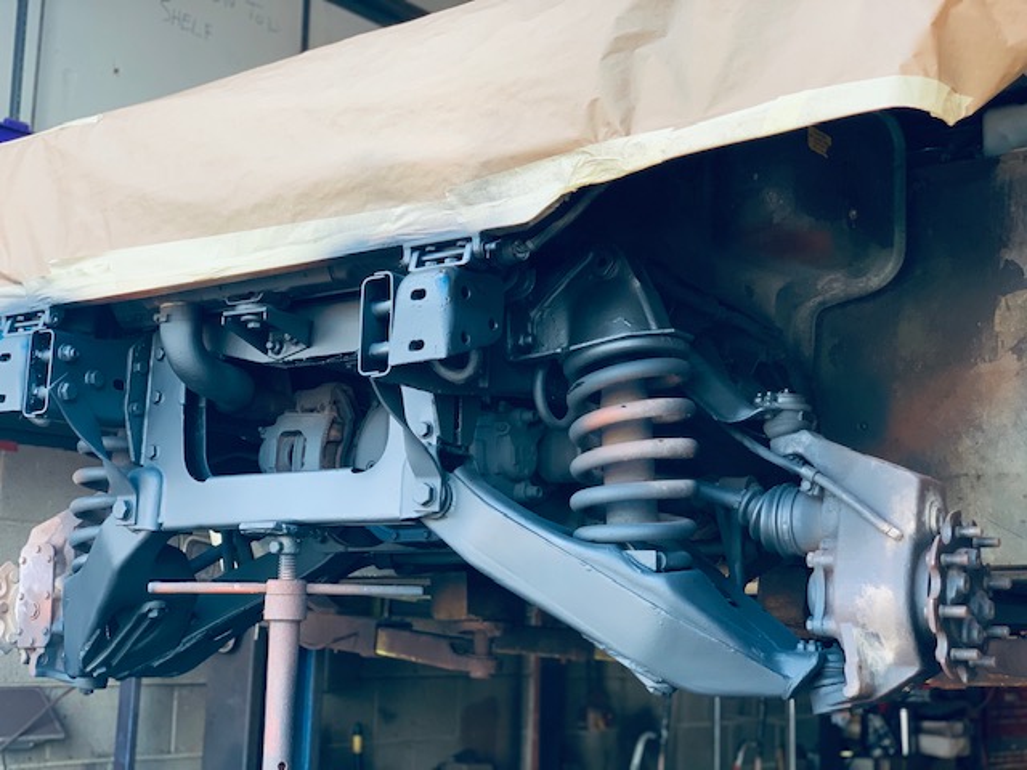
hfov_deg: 36.8
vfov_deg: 28.0
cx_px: 514
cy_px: 385
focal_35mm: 52
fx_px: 1543
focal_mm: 6
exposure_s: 1/122
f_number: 2.4
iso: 50
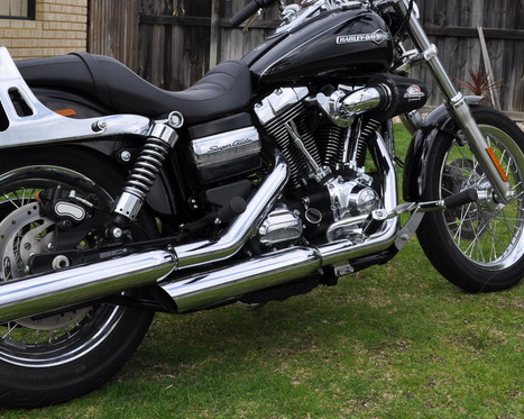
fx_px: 821
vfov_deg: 28.3
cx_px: 242
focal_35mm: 53
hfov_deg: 35.4
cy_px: 126
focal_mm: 22
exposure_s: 1/320
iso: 200
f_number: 9
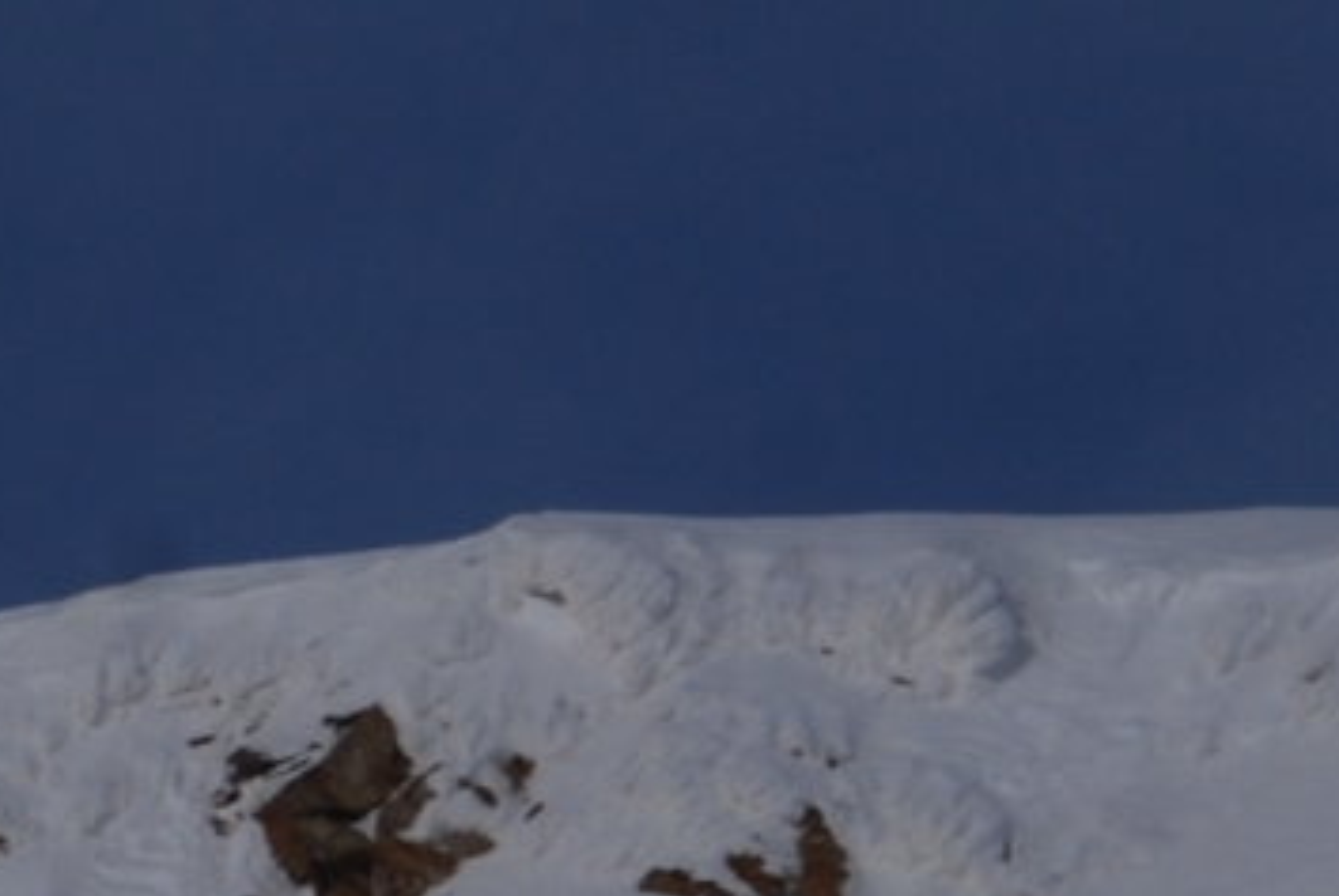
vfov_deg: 2.3
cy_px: 2359
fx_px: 22009
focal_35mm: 591
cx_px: -2368
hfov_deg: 3.4
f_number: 14
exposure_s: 1/500
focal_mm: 62
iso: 100
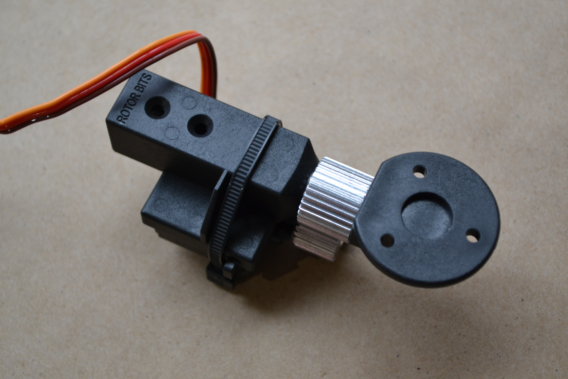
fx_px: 1302
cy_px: 190
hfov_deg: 24.6
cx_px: 284
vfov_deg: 16.6
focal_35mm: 82
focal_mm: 55
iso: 400
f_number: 5.6
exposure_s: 1/25
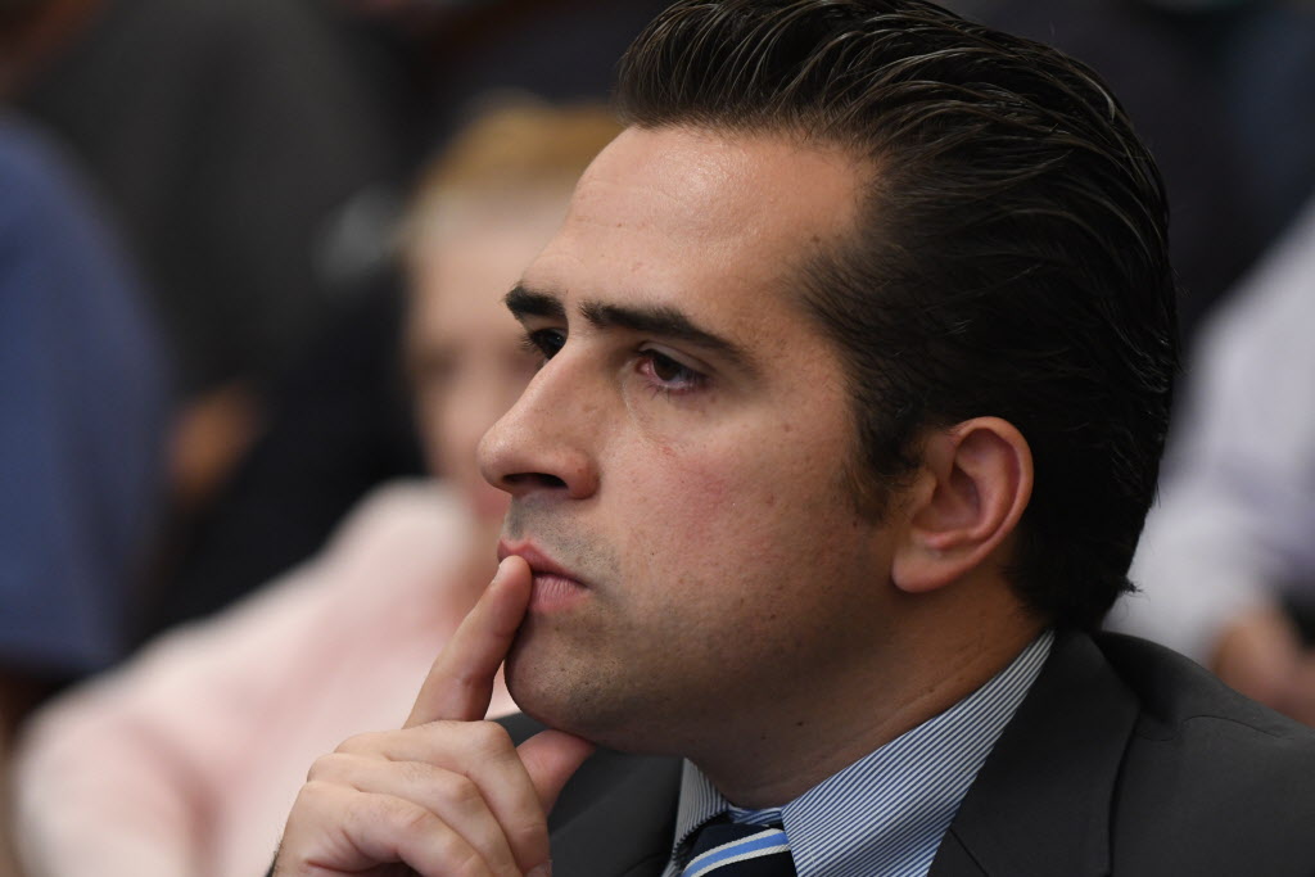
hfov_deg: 10.2
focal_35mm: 202
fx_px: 7397
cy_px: 438
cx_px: 658
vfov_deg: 6.8
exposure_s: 1/125
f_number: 2.8
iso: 2500
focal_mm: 135
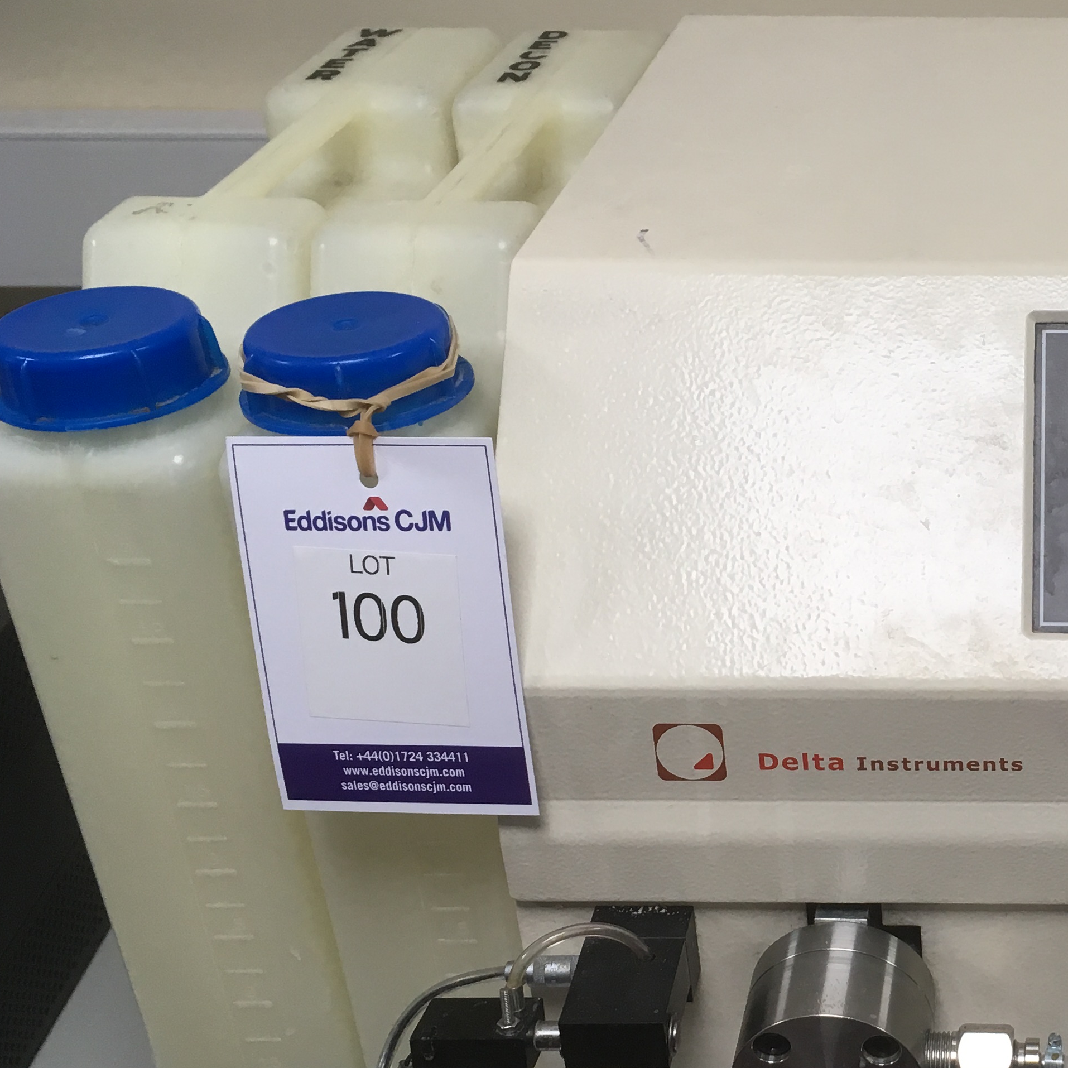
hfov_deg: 29.6
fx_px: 1885
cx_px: 1056
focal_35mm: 54
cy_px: 628
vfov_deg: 31.6
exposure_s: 1/33
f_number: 2.2
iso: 25
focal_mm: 4.15
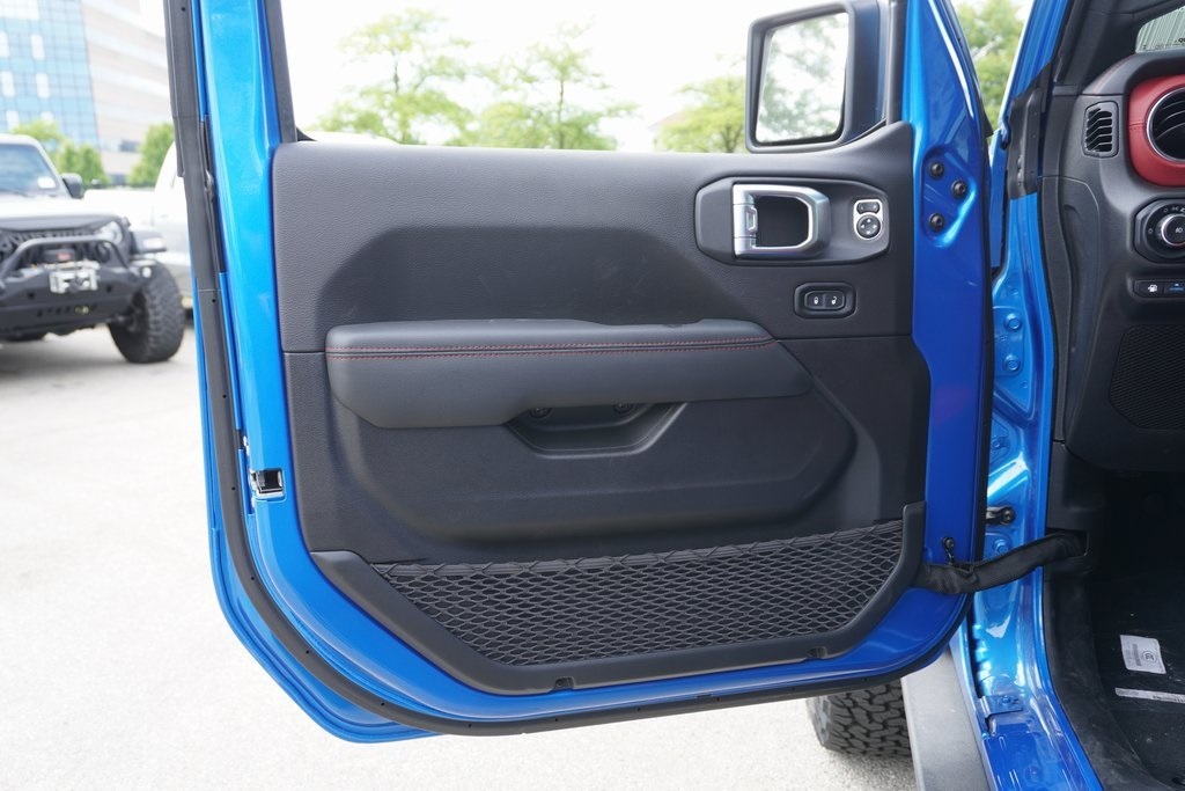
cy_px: 396
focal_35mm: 30
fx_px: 988
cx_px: 592
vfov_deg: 43.6
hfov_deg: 61.9
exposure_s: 1/60
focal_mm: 20
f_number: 4
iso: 100
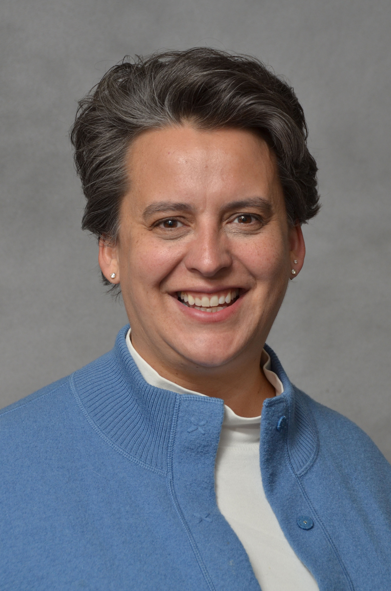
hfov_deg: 11.4
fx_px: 1964
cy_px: 296
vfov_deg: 17.1
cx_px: 196
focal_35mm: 120
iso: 400
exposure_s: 1/250
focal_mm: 80
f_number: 8
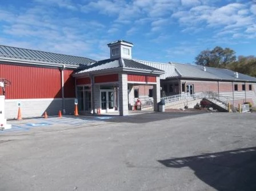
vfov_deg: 51.2
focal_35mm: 27
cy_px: 96
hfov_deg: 65.4
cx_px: 128
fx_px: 199
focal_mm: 4.9
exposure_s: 1/200
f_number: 8.9
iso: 80
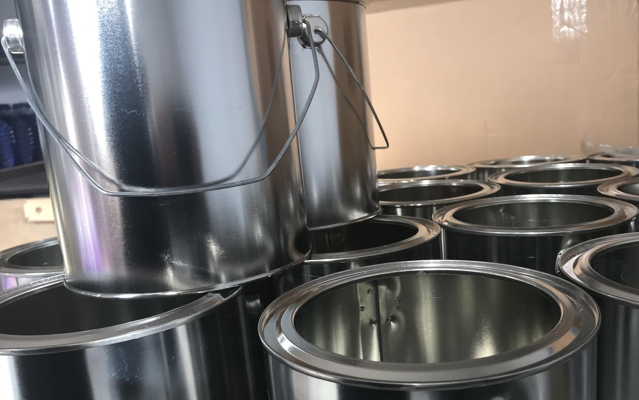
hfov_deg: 55.2
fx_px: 610
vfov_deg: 36.2
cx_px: 361
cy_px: 235
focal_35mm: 35
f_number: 1.8
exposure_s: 1/100
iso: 40
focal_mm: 3.99
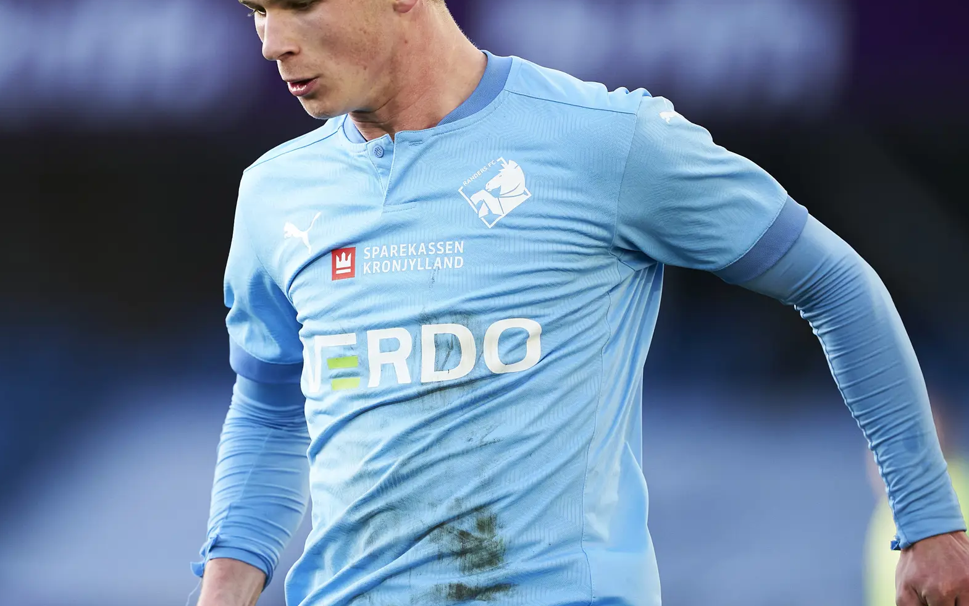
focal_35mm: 665
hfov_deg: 3.2
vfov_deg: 2.0
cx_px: 286
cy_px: 256
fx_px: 17563
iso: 1600
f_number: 2.8
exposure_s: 1/3200
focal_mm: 400
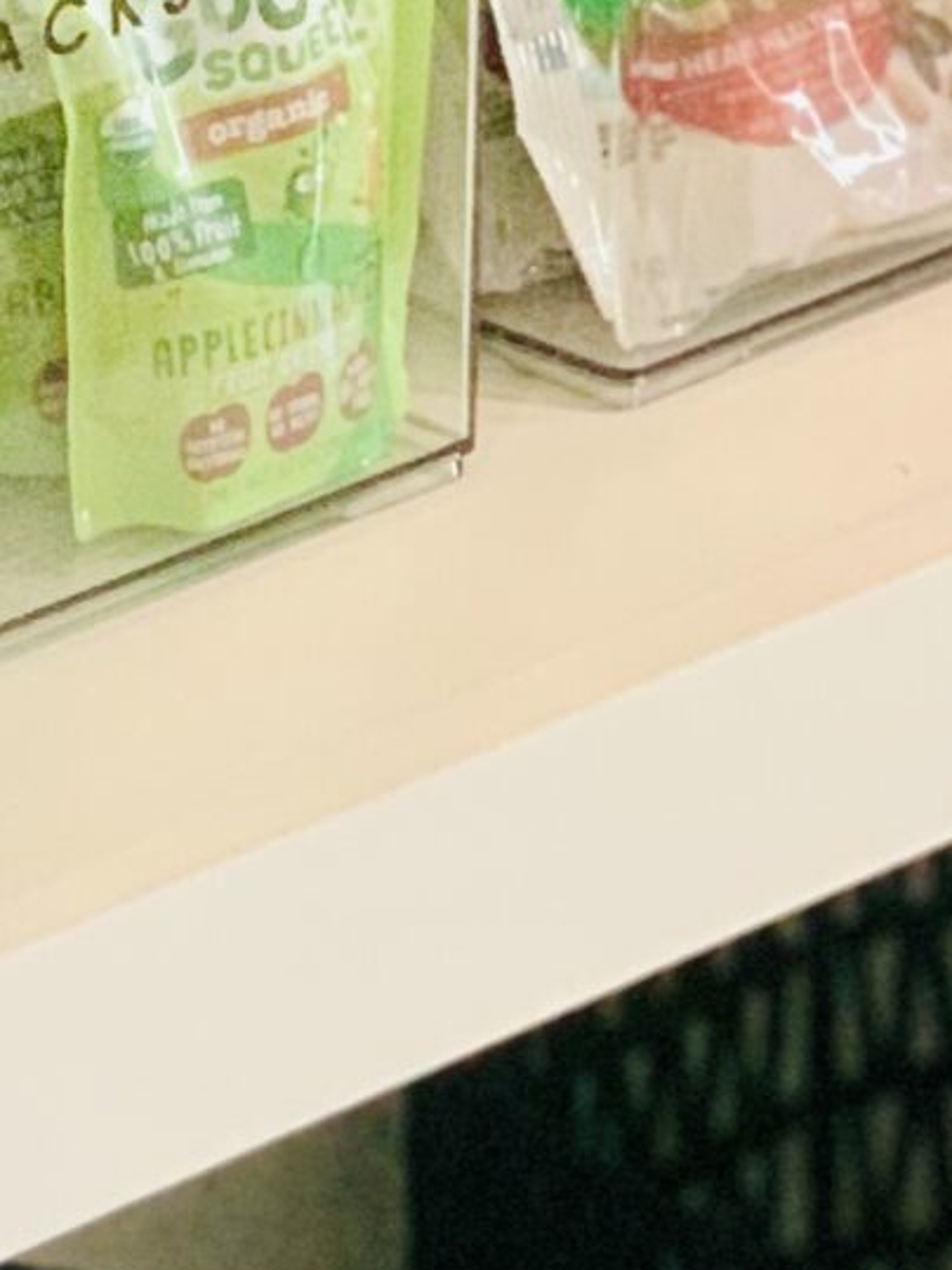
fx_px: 9061
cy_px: 1114
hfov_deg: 5.8
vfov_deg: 8.0
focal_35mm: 247
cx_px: -1093
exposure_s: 1/60
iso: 400
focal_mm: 6
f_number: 2.4
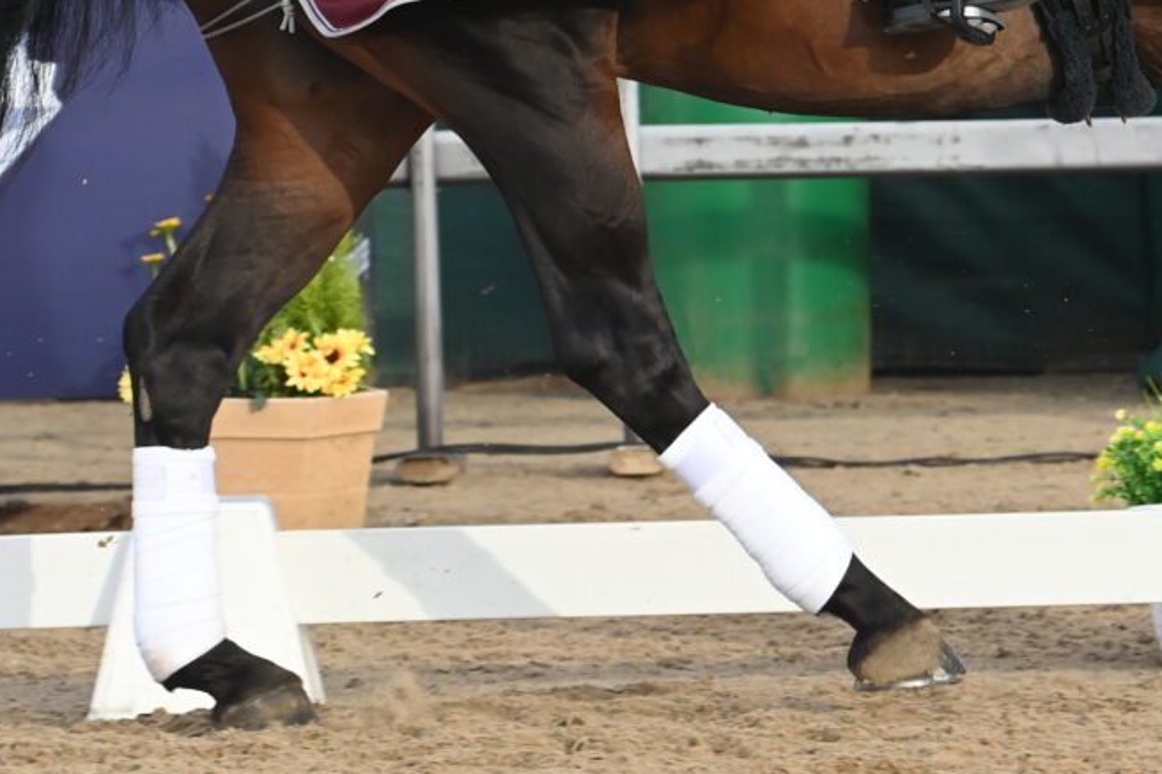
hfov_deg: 4.3
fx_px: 15585
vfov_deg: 2.8
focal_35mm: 483
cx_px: 923
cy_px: -266
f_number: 7.1
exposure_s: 1/640
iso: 1000
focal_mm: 165
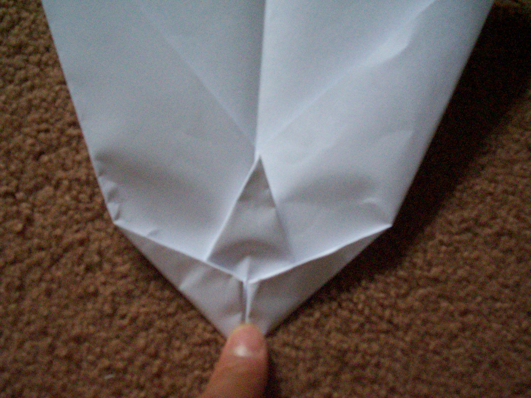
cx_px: 266
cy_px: 199
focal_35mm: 36
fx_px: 552
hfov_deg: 51.4
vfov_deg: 39.7
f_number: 4.5
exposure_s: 1/8
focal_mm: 5.9
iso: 400
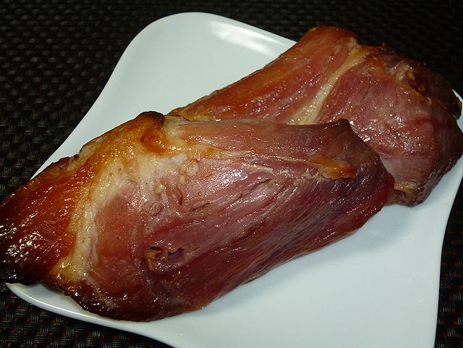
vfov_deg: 37.7
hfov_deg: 49.0
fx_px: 508
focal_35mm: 38
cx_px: 232
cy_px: 174
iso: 200
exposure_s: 1/60
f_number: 3
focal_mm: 6.8
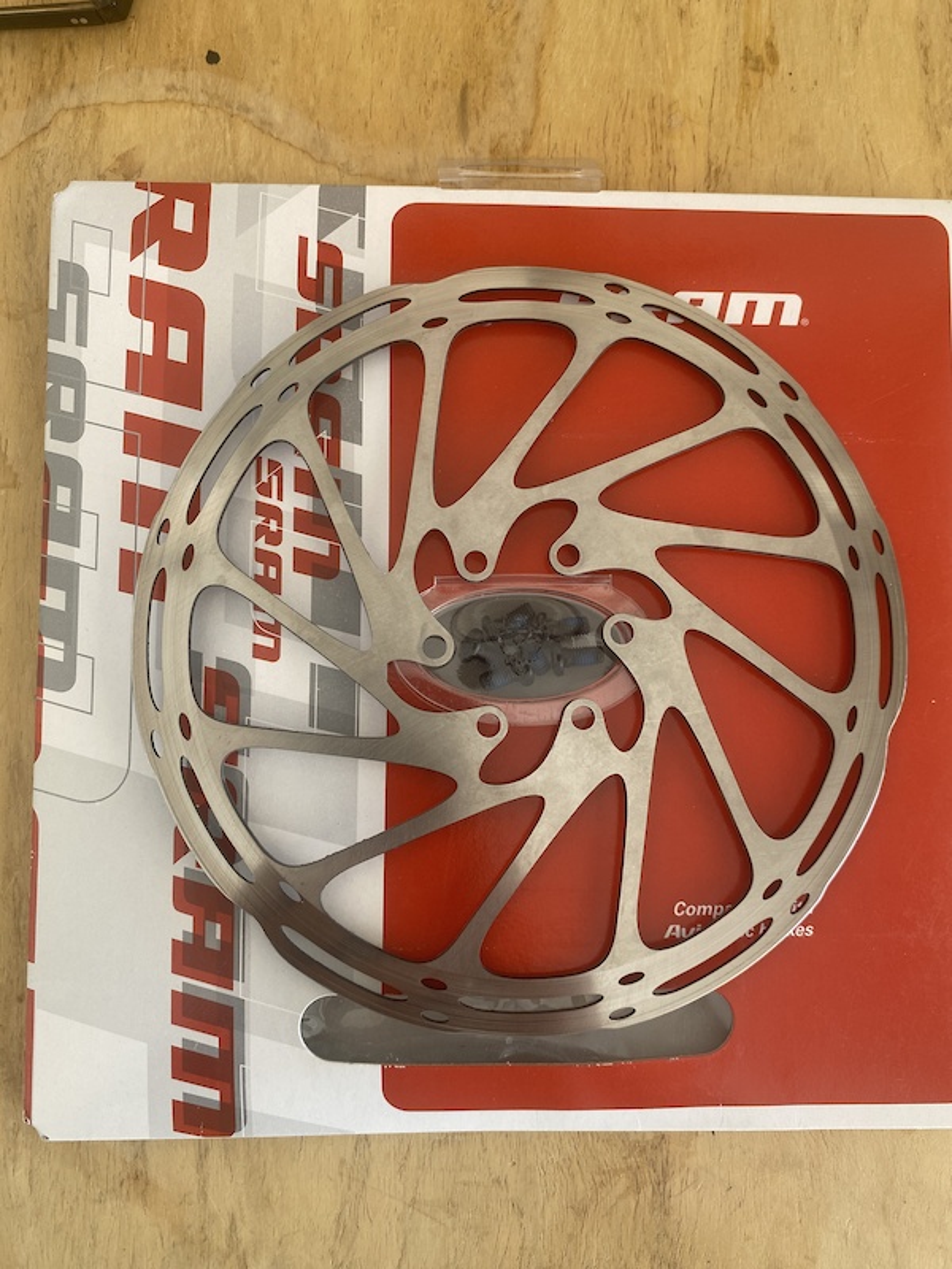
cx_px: 476
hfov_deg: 53.1
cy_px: 634
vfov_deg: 67.3
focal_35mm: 26
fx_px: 953
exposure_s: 1/122
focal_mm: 4.25
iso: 50
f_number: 1.8
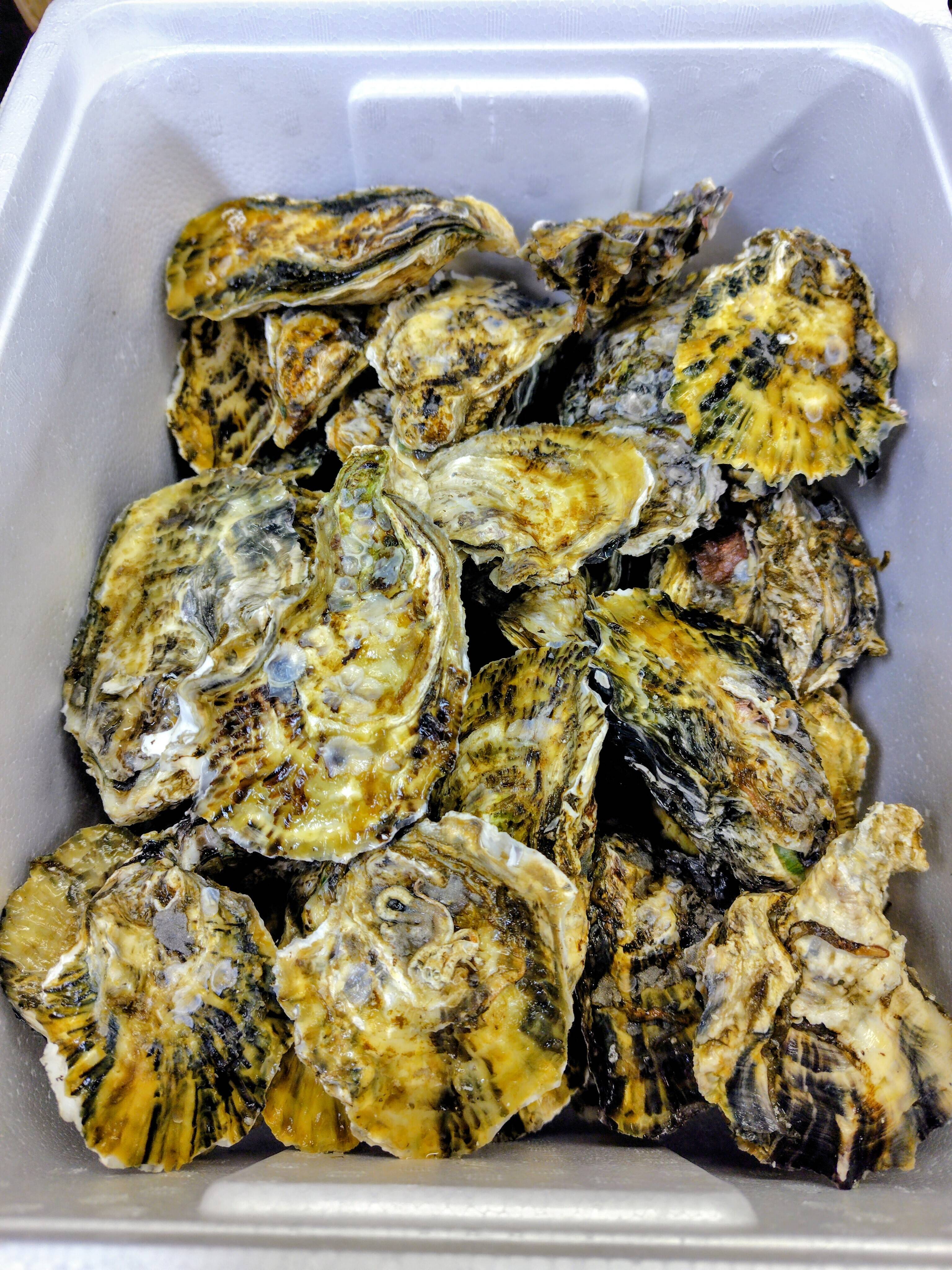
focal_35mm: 23
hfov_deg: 58.9
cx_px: 476
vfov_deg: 73.9
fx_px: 843
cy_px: 635
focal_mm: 5.6
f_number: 1.9
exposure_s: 1/60
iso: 166
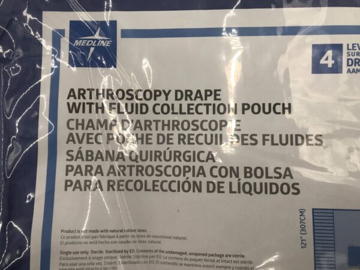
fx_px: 291
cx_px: 180
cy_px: 135
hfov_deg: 63.4
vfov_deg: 49.7
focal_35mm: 28
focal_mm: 3.99
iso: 25
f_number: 1.8
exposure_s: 1/40
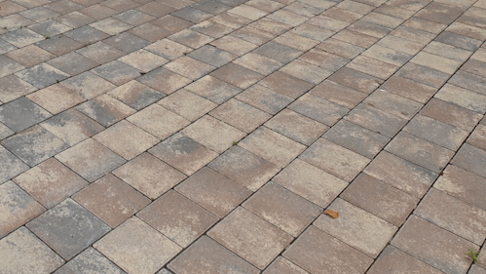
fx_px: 606
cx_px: 61
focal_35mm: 47
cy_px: -191
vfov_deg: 20.0
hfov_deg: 40.8
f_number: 4
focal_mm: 14
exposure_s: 1/160
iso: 100
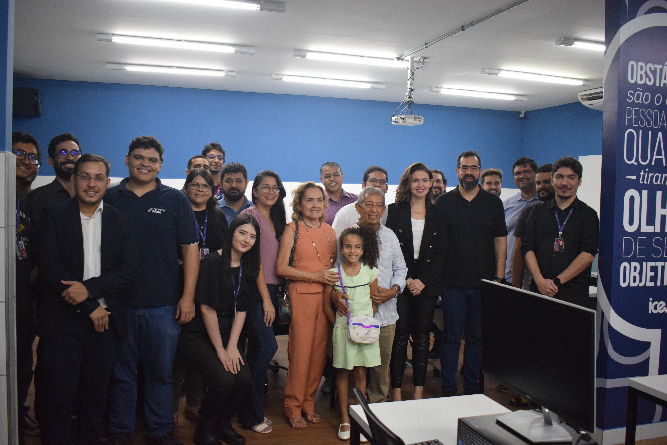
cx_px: 334
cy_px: 222
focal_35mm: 33
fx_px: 611
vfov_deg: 40.0
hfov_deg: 57.2
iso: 3200
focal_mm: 22
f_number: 3.8
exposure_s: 1/250
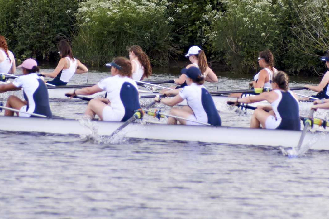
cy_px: 44
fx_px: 5581
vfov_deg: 2.2
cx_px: 203
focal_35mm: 611
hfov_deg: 3.4
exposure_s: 1/400
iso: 1000
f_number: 5.6
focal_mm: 210
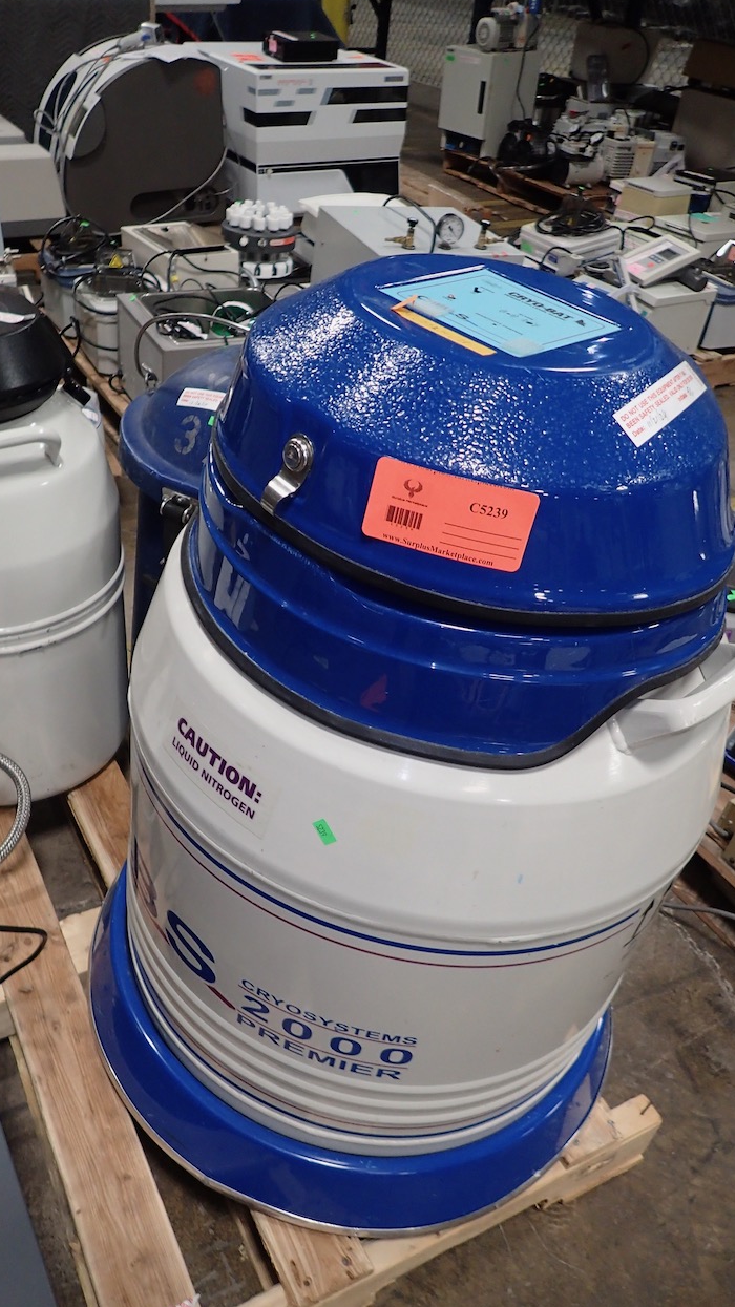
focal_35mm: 28
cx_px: 277
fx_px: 970
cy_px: 665
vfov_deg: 67.9
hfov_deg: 41.2
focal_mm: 4.5
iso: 250
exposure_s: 1/30
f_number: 2
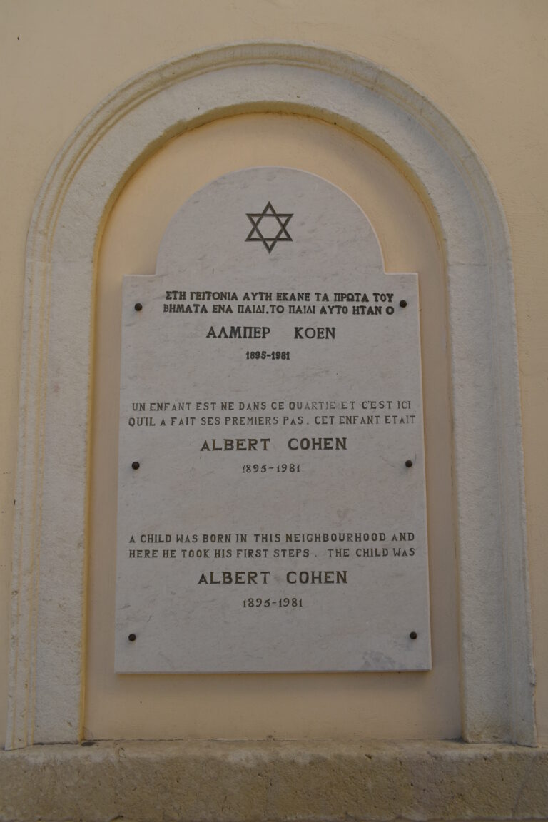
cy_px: 411
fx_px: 685
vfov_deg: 61.9
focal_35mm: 30
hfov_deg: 43.6
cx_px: 274
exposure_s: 1/250
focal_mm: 20
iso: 200
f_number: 8
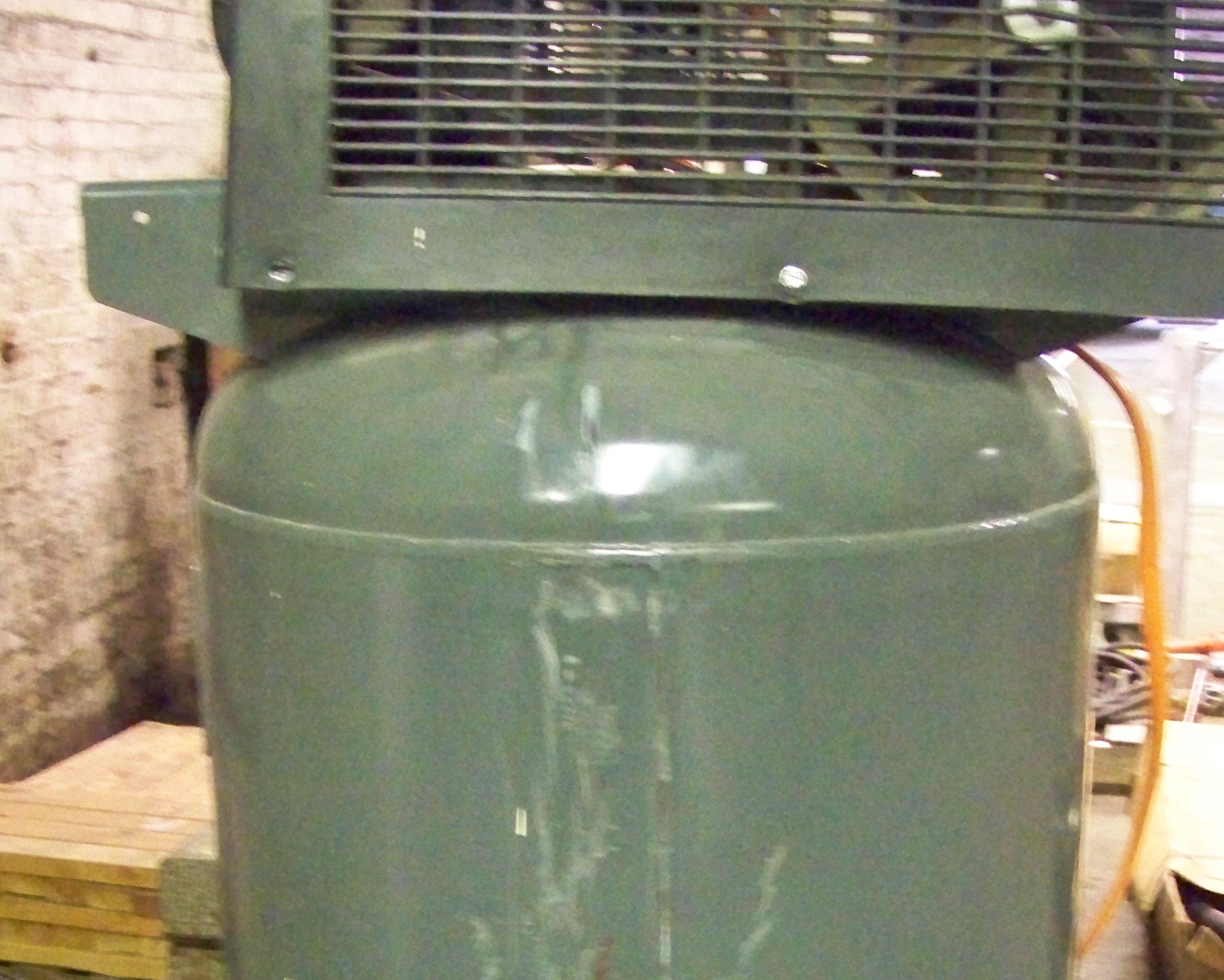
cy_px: 748
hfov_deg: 33.0
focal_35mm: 57
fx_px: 2065
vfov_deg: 26.3
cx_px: 711
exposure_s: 1/15
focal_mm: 5.85
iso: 1600
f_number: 2.8
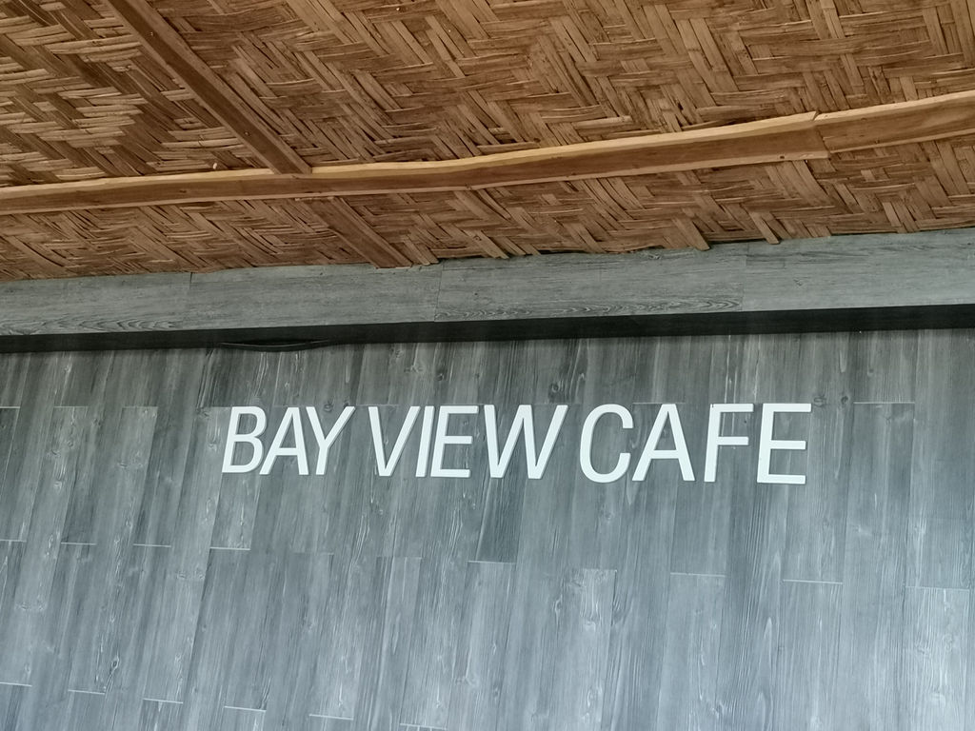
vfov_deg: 27.0
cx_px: 488
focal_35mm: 54
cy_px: 366
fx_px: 1521
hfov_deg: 35.5
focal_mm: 4.75
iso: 200
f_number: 1.8
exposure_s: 1/100
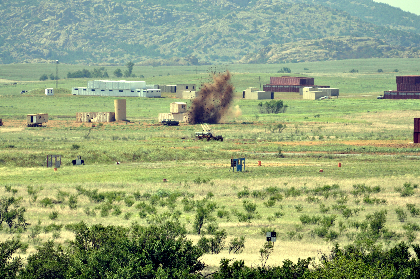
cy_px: 140
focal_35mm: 600
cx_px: 210
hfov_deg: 3.4
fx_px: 6991
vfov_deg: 2.3
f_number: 5.6
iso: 400
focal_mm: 400
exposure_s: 1/1600
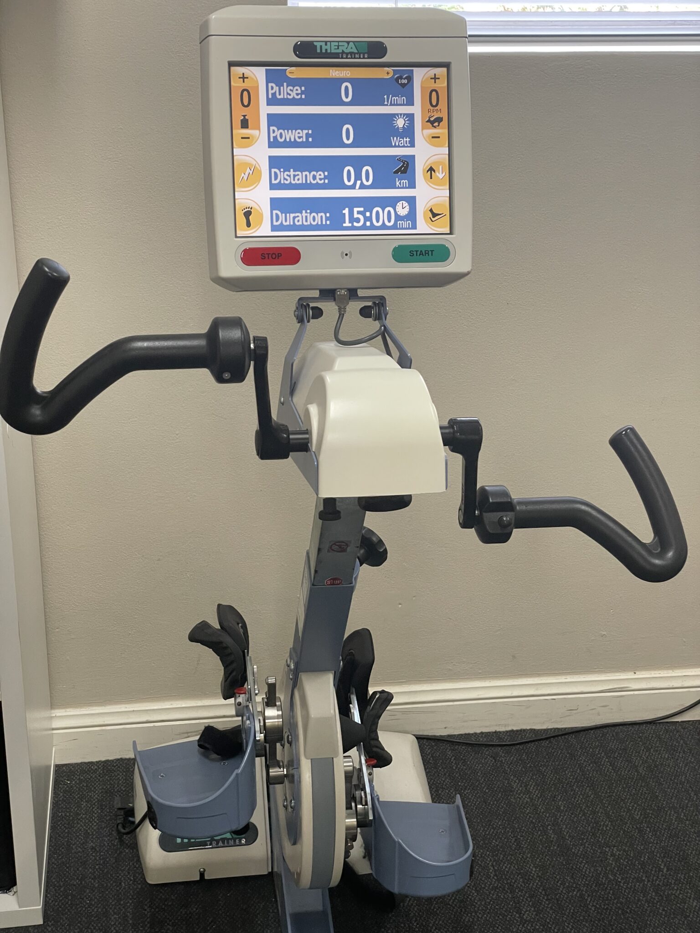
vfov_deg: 36.8
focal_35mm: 52
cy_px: 466
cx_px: 350
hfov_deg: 28.0
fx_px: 1402
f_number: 2
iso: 160
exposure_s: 1/68
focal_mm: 6
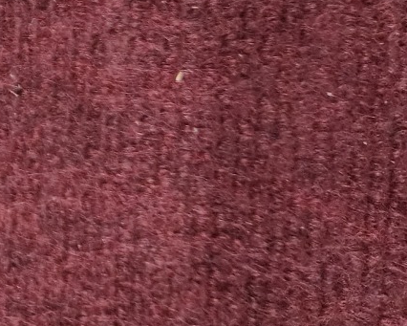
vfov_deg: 17.8
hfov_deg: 19.1
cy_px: -90
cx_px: -280
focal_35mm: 81
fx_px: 976
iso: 250
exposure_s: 1/120
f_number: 1.8
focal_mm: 6.4
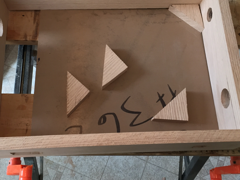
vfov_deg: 33.6
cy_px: 82
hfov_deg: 43.7
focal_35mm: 43
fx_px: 298
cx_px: 102
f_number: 2.2
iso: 32
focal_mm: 4.15
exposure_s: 1/30
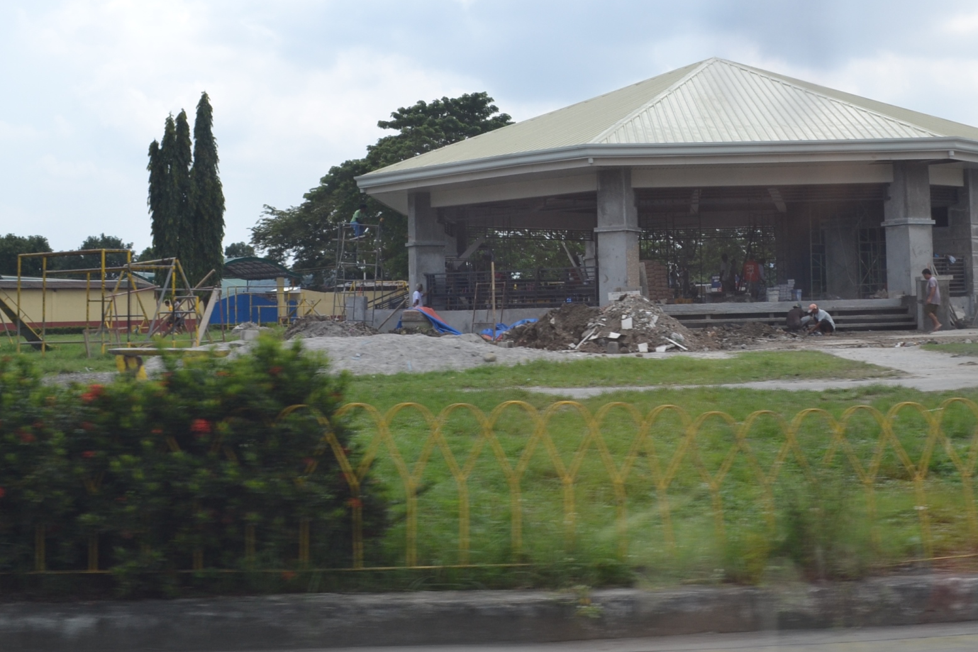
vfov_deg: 29.5
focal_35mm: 45
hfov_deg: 43.1
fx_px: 1223
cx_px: 633
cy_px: 178
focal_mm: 18
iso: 200
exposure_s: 1/125
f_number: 5.6
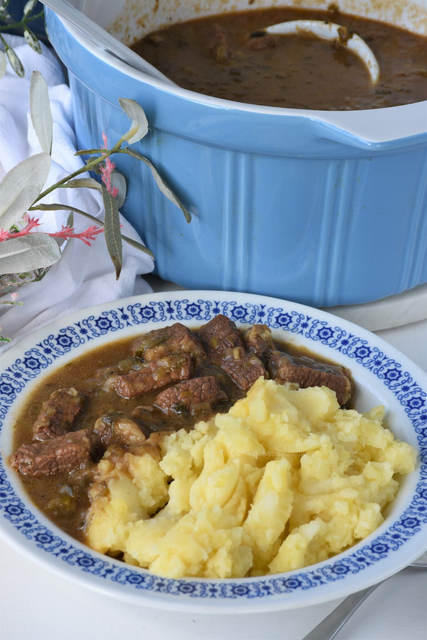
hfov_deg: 10.2
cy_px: 320
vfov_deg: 15.2
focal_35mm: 135
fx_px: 2402
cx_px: 214
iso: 200
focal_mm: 90
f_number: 11
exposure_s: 1/30
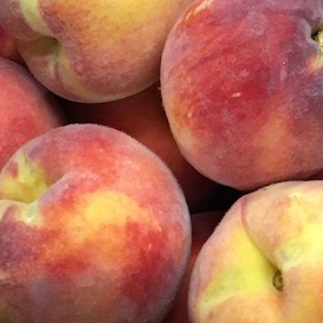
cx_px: 356
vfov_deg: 14.0
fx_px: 1267
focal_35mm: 120
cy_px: -86
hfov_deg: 14.2
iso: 125
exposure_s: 1/30
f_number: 2.2
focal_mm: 4.15
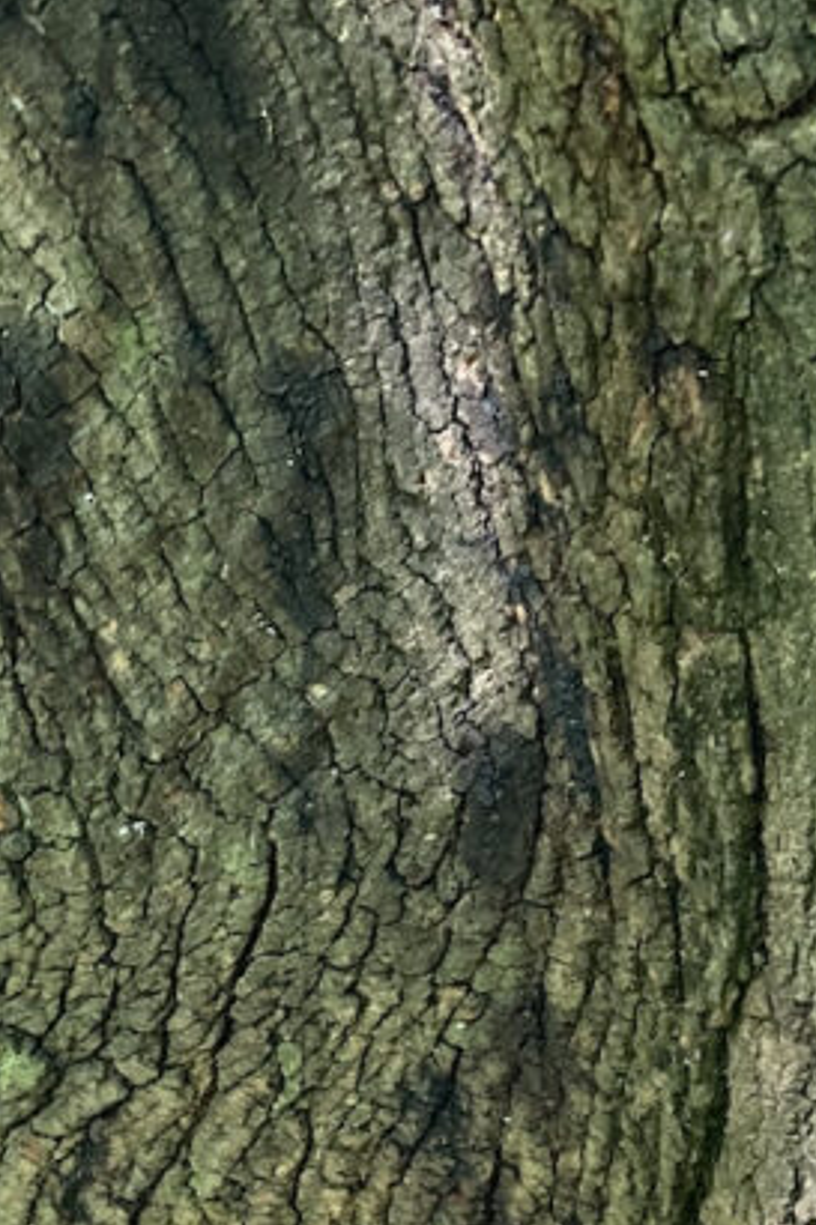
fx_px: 2552
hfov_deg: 18.1
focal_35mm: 75
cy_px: 1091
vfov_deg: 26.2
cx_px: 272
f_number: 1.8
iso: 160
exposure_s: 1/60
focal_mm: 3.99
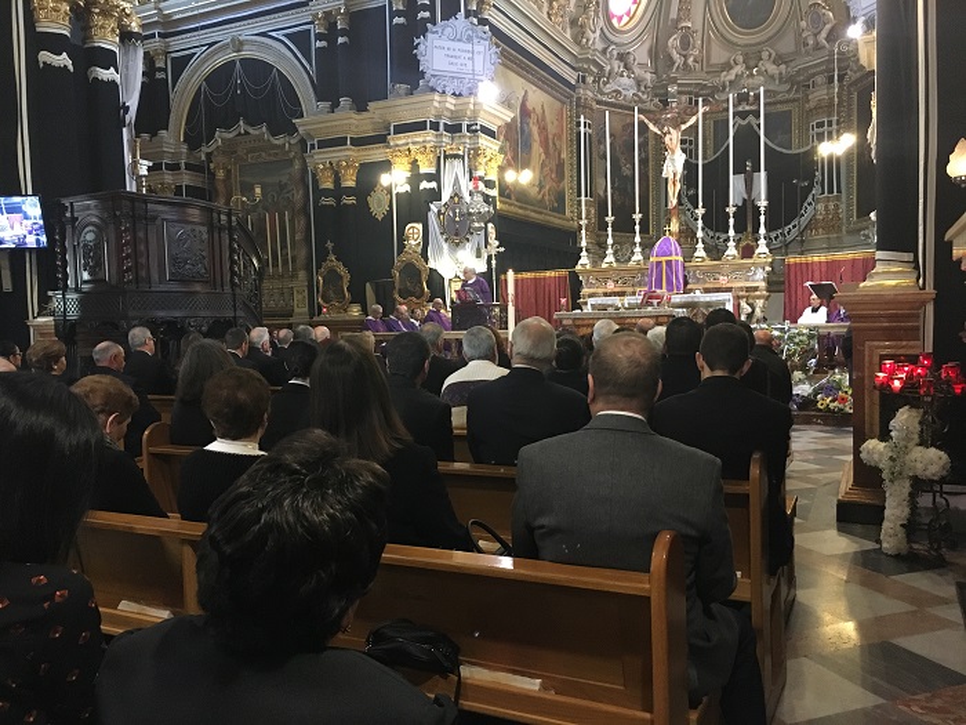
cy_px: 362
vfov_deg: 48.2
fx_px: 809
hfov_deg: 61.7
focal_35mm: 29
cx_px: 483
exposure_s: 1/17
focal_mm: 4.15
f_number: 2.2
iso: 250
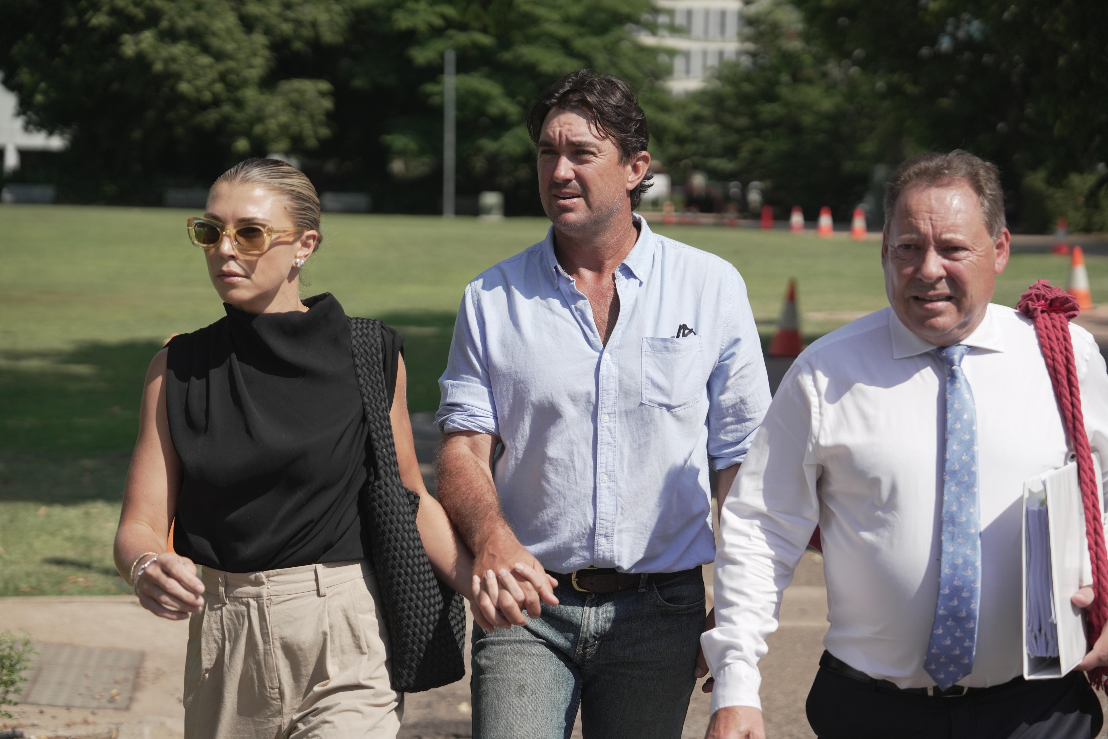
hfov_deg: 28.8
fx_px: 2154
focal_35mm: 70
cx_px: 554
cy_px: 370
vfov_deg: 19.5
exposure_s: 1/8000
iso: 320
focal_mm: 70
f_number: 2.8
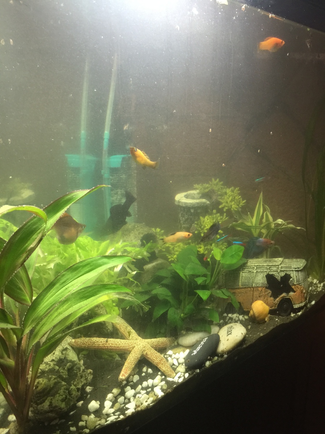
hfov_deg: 48.2
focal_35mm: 29
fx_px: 363
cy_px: 217
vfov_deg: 61.7
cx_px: 162
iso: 80
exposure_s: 1/17
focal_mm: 4.15
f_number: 2.2
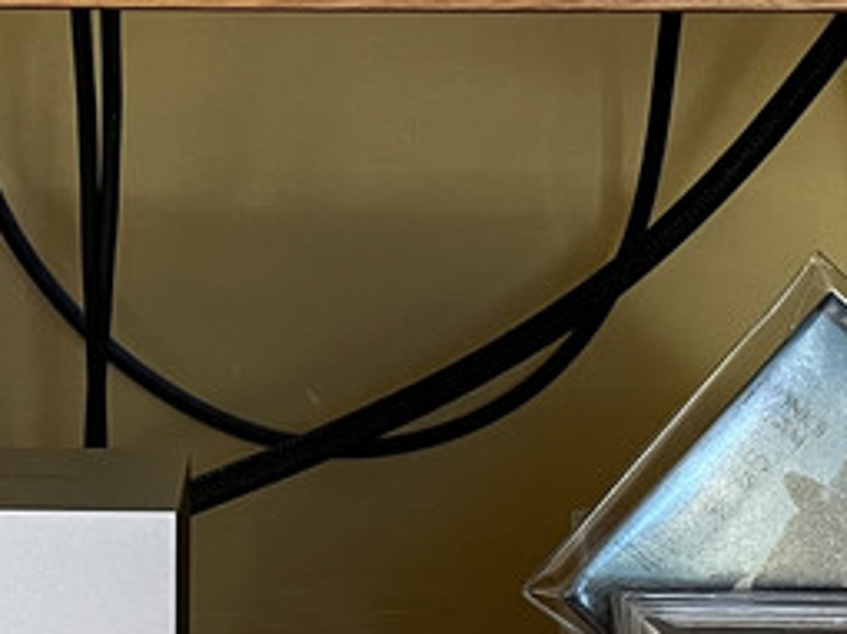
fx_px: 2666
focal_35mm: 109
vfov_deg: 13.5
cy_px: 465
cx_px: 241
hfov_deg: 18.0
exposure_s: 1/60
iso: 160
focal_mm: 4.2
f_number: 1.6
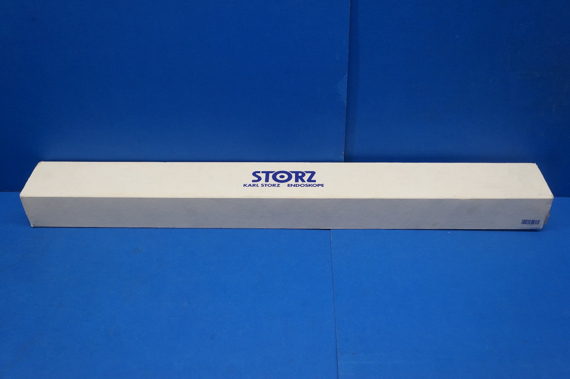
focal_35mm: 36
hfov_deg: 53.2
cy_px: 190
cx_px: 285
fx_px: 569
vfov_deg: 36.8
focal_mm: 24
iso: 400
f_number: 5
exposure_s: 1/100
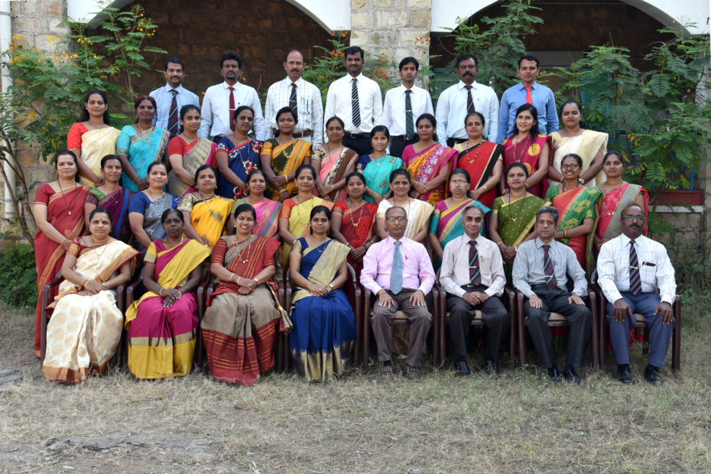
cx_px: 356
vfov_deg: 33.4
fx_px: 790
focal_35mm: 40
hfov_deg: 48.5
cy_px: 237
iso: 500
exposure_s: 1/250
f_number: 8
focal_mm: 40
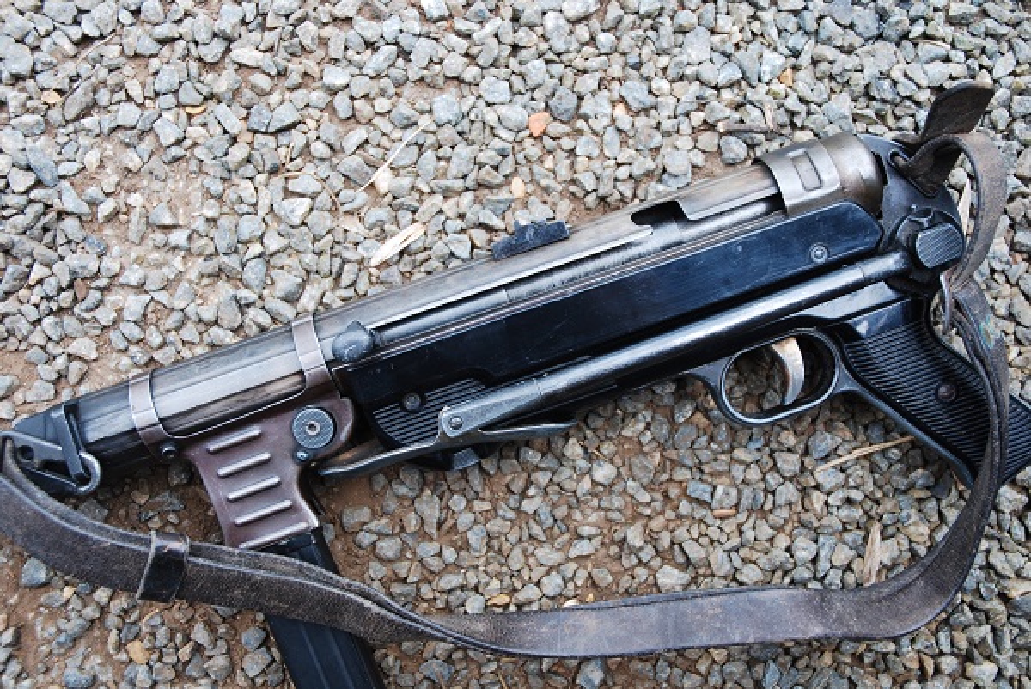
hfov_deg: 51.3
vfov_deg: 35.5
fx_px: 1075
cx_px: 516
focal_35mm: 38
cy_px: 344
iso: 200
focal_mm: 25
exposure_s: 1/125
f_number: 5.6
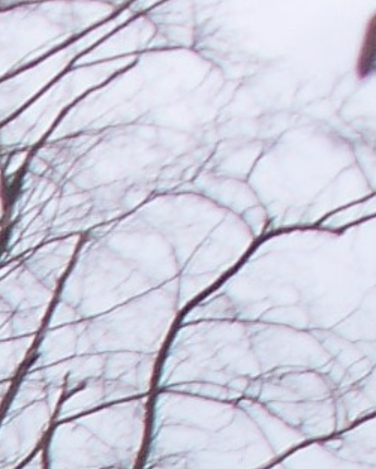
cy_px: 1611
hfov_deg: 4.0
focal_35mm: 351
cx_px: -1315
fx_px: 4875
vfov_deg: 5.1
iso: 64
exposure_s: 1/160
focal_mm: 7.54
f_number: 2.8
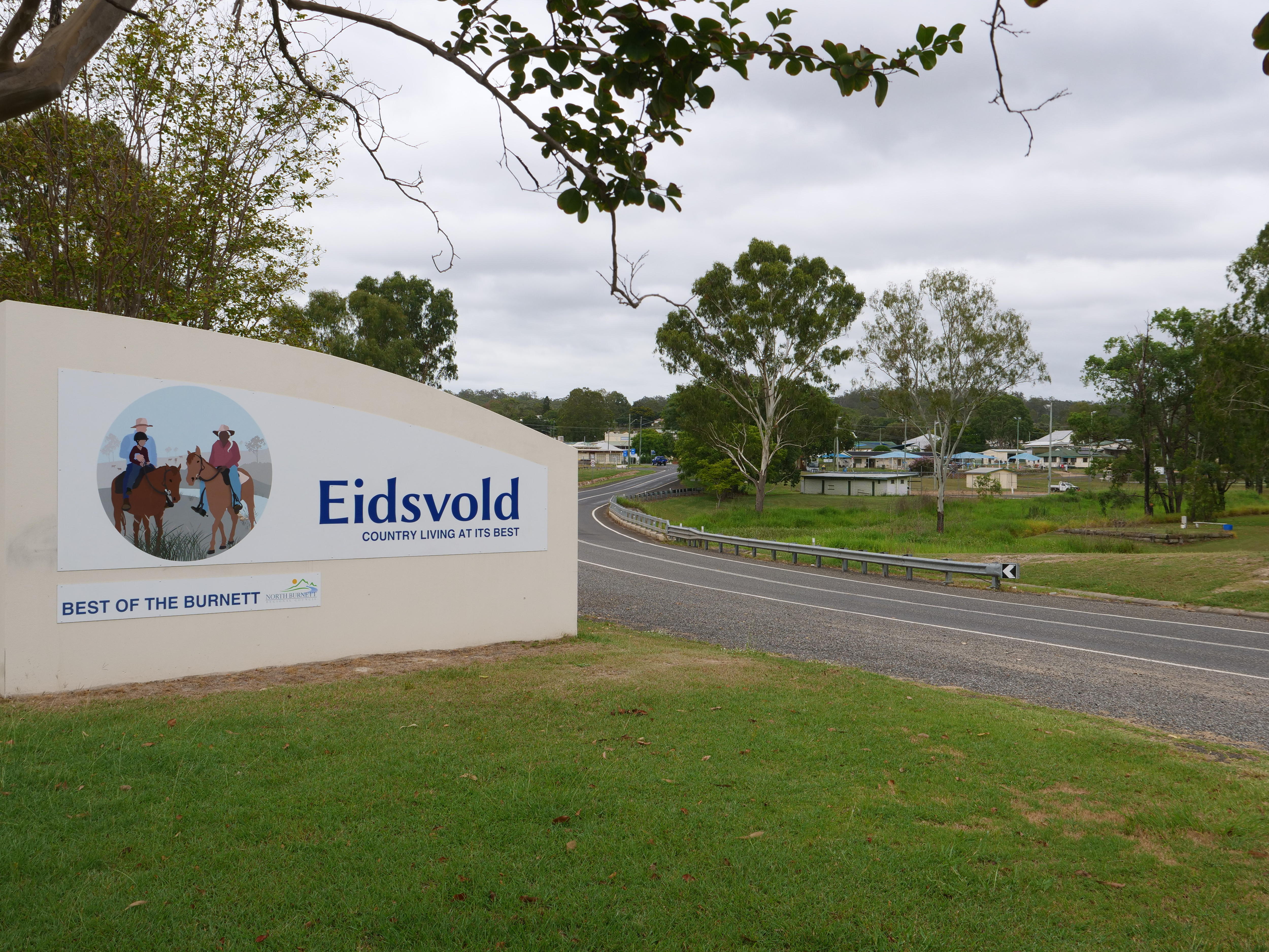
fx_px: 1246
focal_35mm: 34
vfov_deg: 41.8
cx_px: 634
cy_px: 476
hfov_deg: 54.0
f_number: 6.3
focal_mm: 17
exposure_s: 1/500
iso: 200
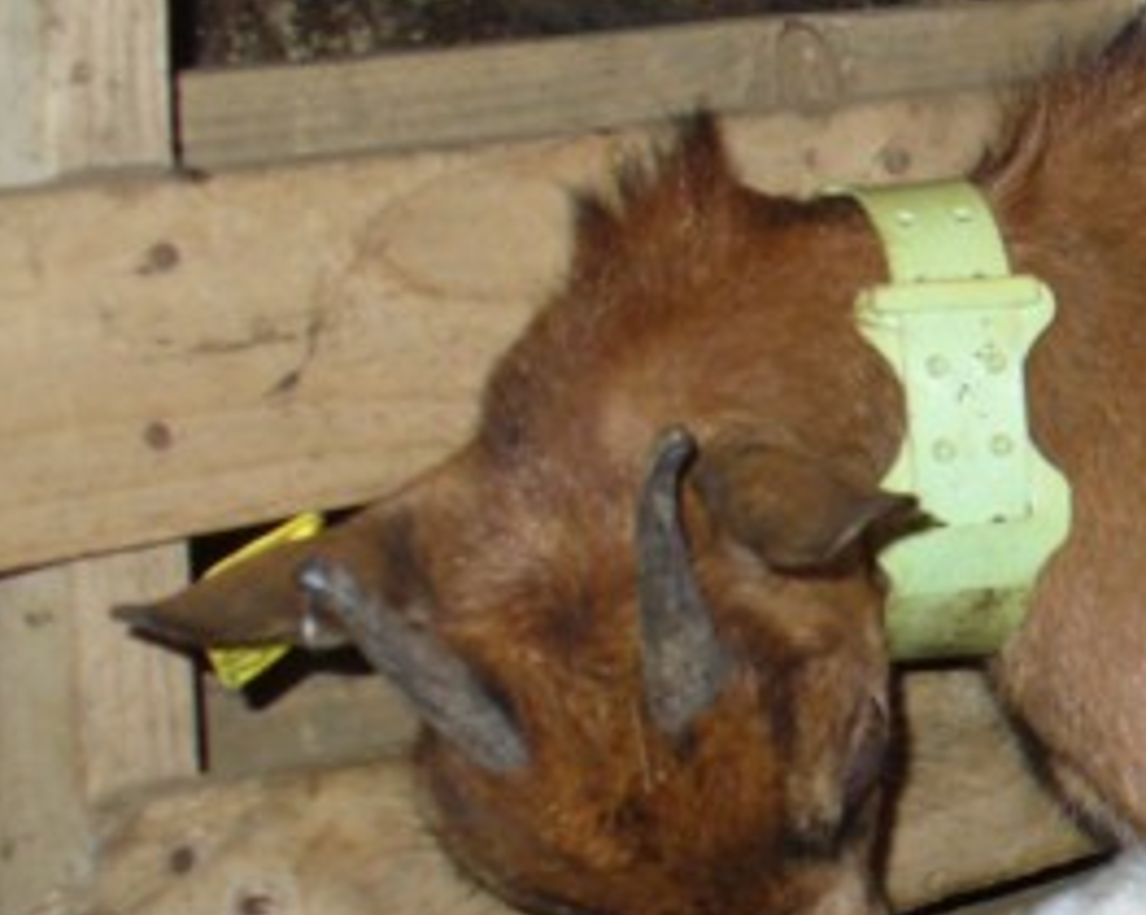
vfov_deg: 13.9
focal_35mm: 110
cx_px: 1691
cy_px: 680
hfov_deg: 16.1
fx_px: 3728
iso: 100
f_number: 2.8
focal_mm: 6.1
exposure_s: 1/30
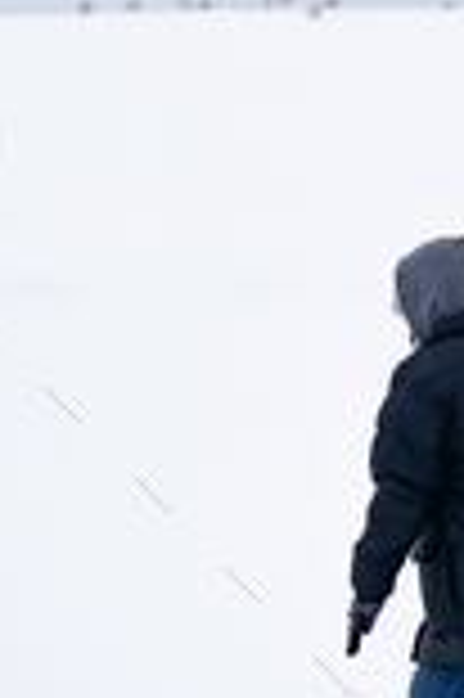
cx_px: 446
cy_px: 340
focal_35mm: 200
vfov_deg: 10.3
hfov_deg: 6.8
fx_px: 3873
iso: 100
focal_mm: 35
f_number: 2.5
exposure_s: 1/640
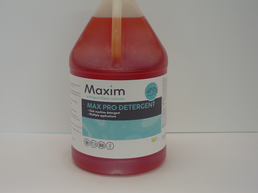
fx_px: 402
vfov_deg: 27.0
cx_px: 114
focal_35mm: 54
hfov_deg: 35.5
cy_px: 82
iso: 100
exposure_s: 1/40
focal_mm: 7.2
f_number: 3
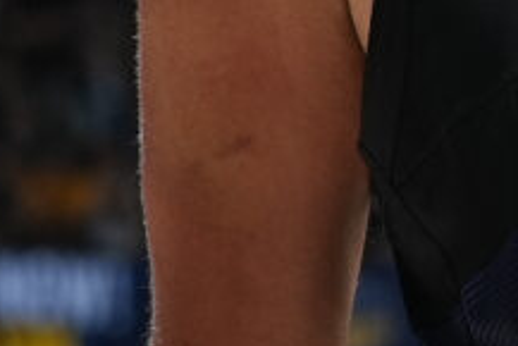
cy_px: -196
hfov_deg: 3.3
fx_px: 8898
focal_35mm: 618
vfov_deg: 2.2
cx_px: 671
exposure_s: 1/1250
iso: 400
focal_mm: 75
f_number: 3.5
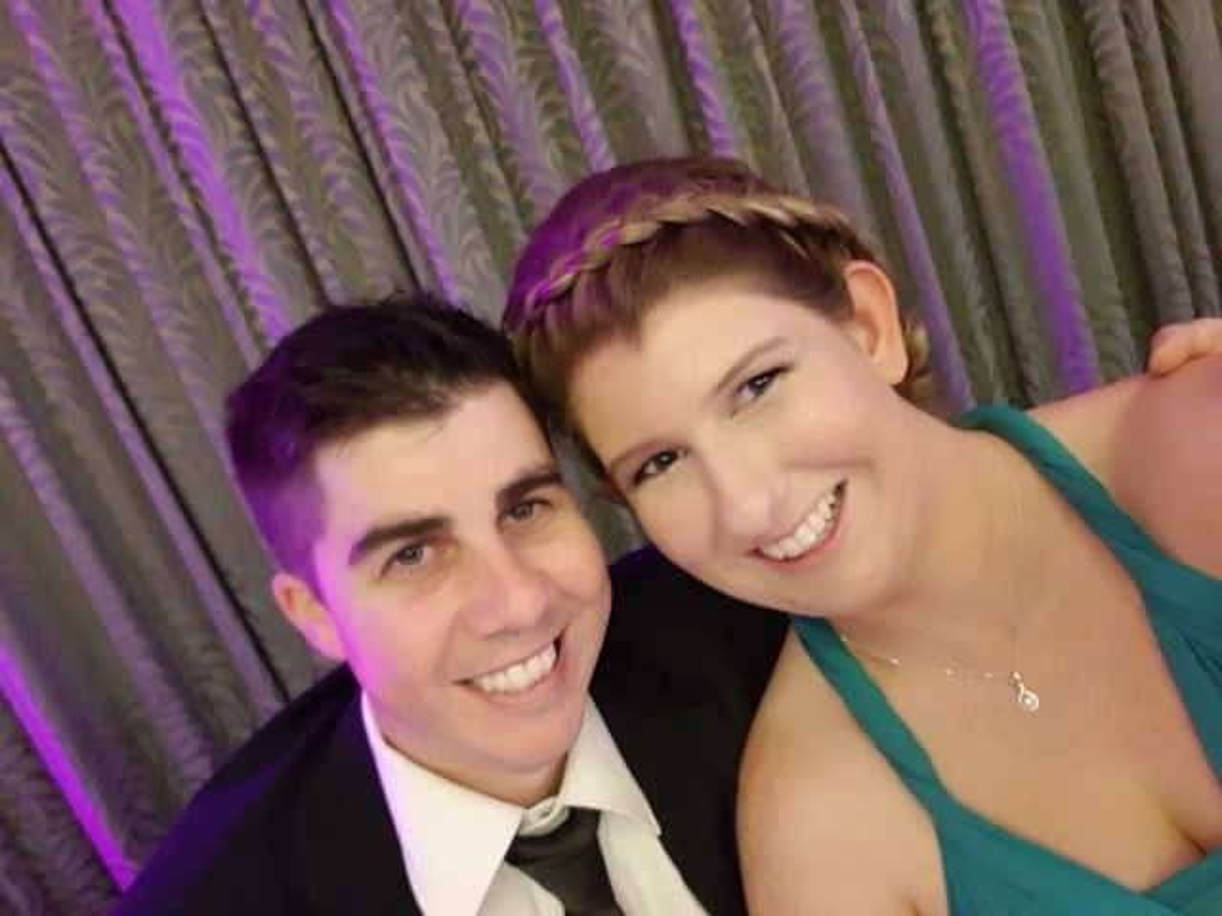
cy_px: 458
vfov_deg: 54.9
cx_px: 611
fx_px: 883
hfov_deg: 69.4
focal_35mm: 25
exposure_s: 1/13
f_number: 1.7
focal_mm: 2.95
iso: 640
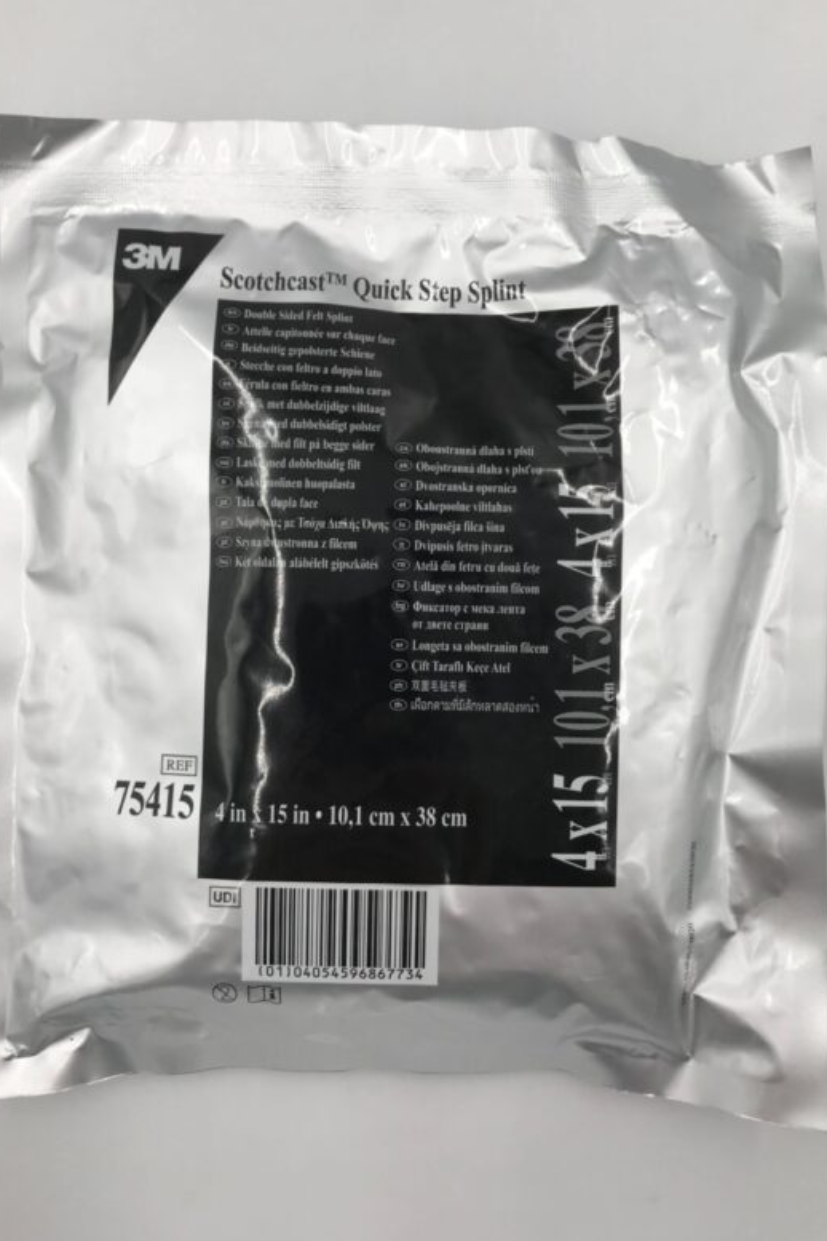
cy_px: 610
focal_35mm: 30
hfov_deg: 43.6
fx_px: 1034
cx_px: 407
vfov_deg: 61.9
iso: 20
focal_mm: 3.99
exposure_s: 1/120
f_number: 1.8
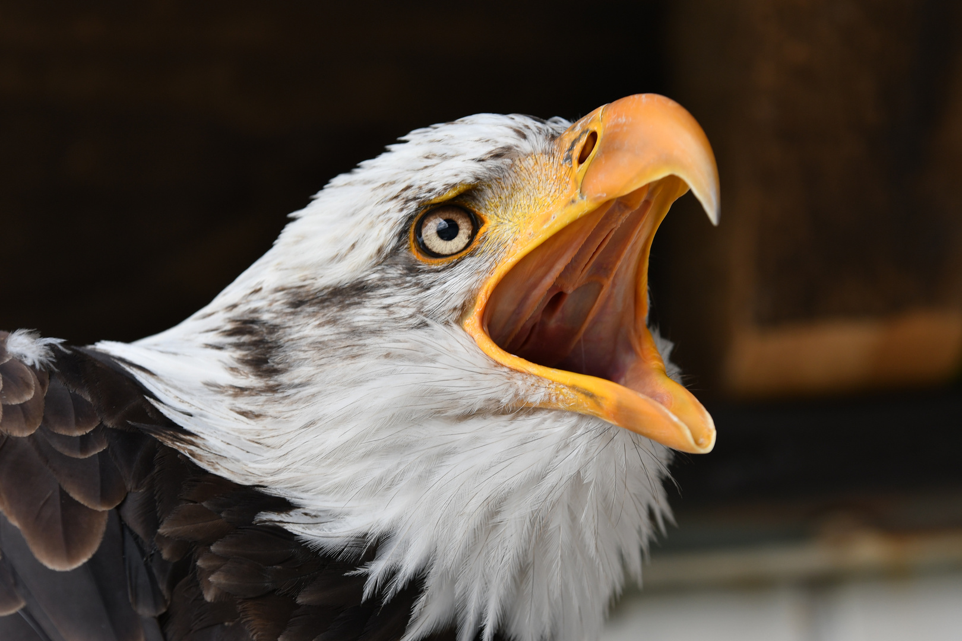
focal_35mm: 300
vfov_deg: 4.6
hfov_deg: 6.9
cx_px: 481
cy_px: 320
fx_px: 8016
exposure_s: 1/320
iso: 200
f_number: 4.5
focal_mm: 200
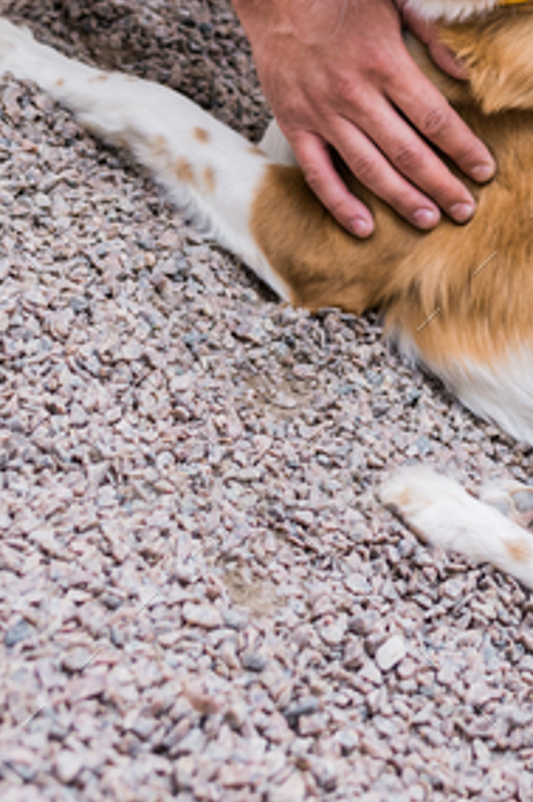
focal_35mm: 109
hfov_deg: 12.2
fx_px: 2423
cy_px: -381
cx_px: 668
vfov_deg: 17.1
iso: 160
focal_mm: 35
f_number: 3.2
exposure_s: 1/400
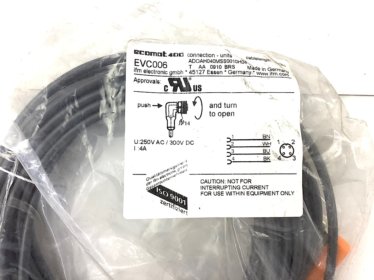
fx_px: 335
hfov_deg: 58.3
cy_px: 140
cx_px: 187
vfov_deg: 45.4
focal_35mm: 31
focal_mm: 3.3
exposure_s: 1/50
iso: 50
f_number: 2.4
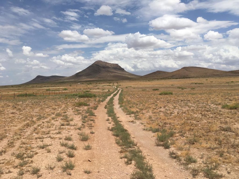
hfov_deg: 61.7
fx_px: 200
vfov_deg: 48.2
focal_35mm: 29
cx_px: 120
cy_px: 90
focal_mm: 4.15
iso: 25
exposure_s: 1/4274
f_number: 2.2
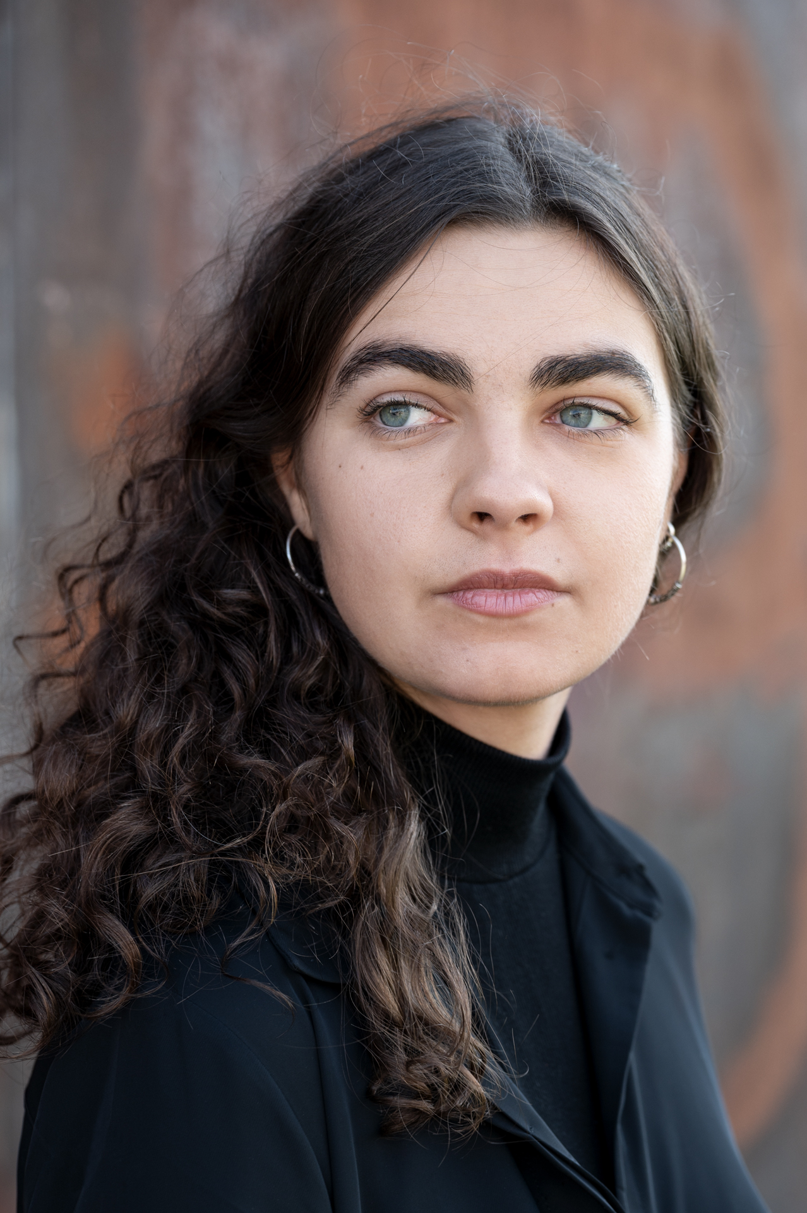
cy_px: 606
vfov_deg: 29.7
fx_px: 2289
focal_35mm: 68
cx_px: 404
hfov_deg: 20.0
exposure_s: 1/250
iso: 250
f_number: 4
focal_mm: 68
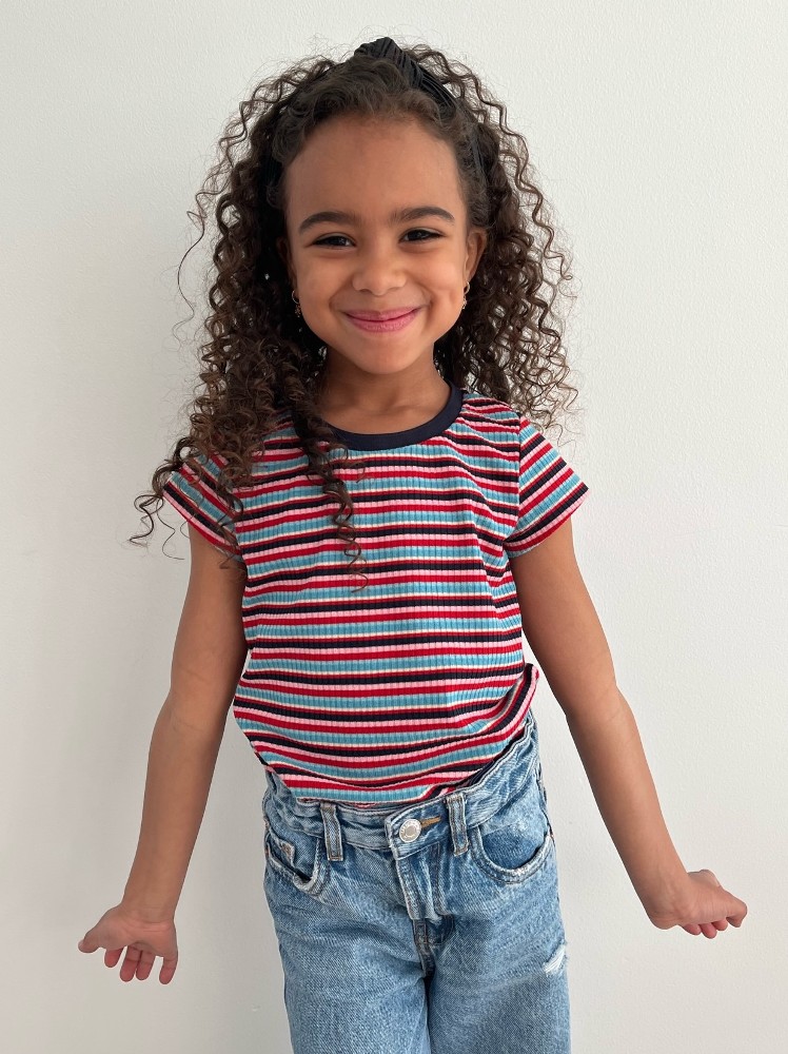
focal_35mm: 26
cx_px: 394
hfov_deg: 53.0
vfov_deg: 67.4
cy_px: 527
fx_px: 791
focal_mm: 5.1
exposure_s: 1/121
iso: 40
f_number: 1.6
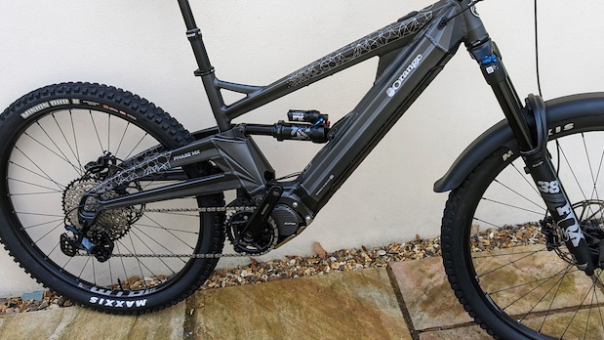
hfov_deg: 52.5
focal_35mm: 38
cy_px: 132
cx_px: 357
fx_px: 609
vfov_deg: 31.1
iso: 79
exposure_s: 1/329
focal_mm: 4.38
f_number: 1.73
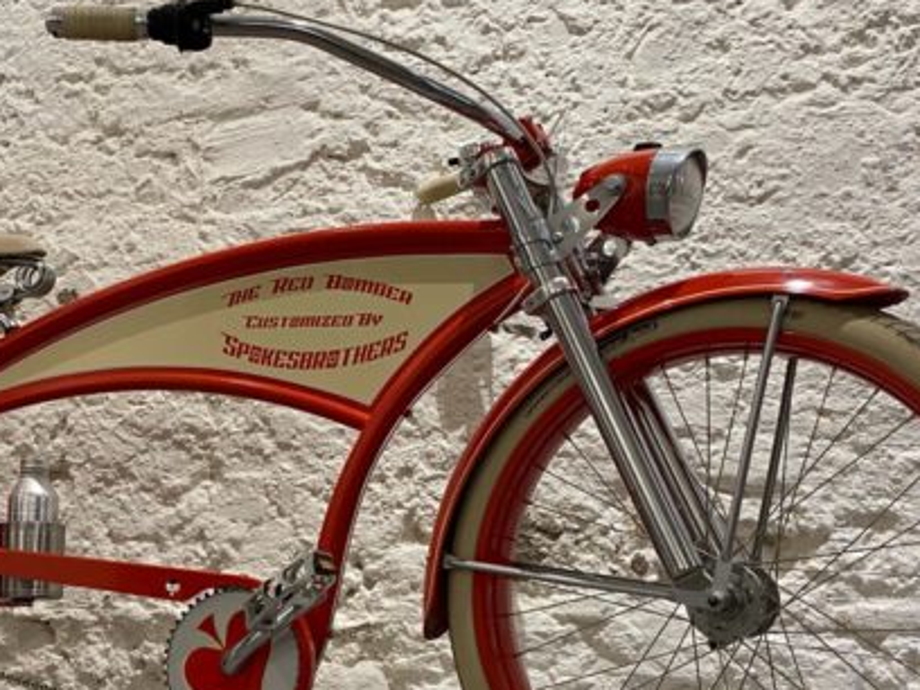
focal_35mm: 51
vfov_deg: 28.3
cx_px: 347
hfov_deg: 37.3
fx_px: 1355
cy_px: 476
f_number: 1.8
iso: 80
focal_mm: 4.25
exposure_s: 1/50
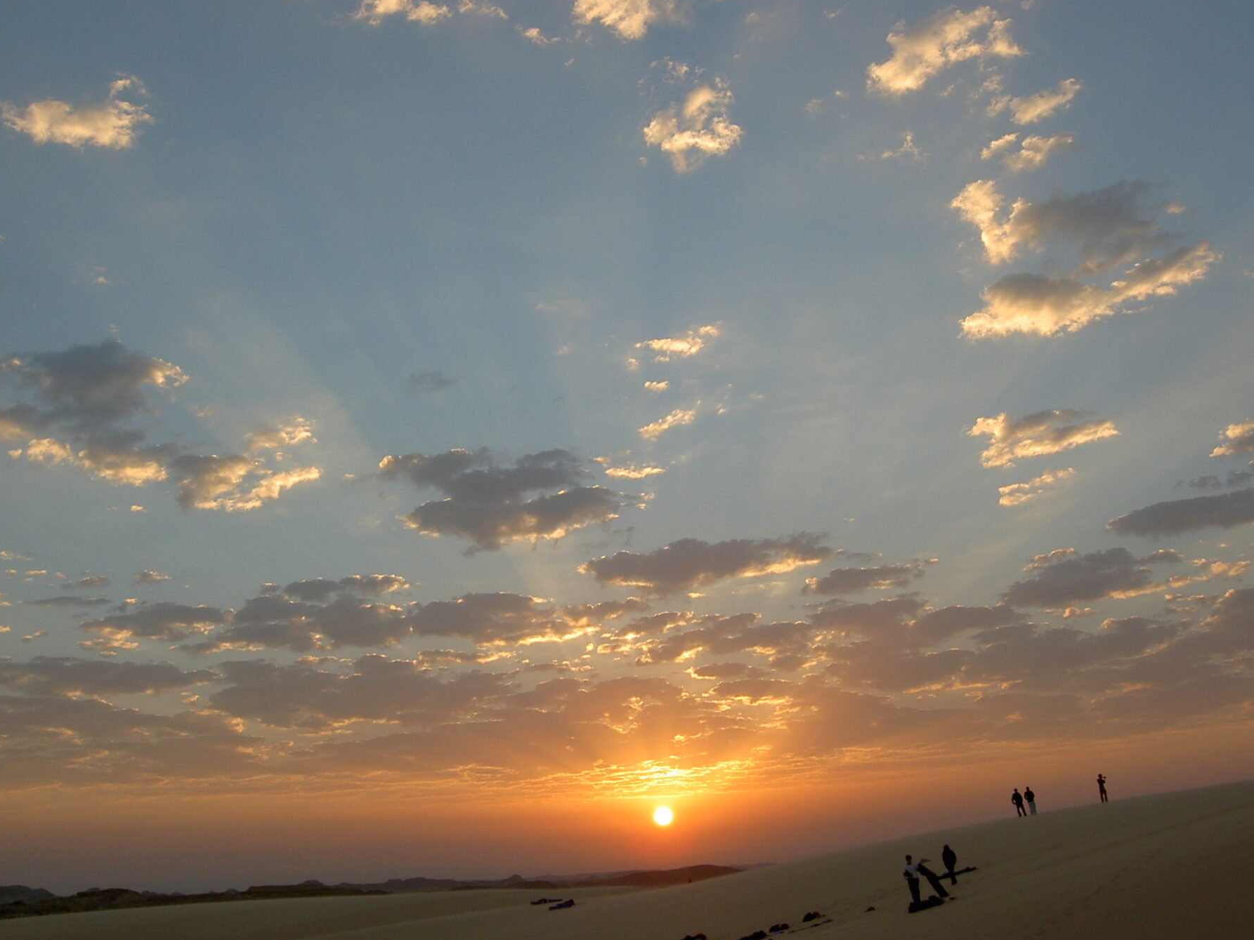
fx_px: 1413
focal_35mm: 39
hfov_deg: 47.9
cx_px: 625
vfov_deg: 36.8
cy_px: 455
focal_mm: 5.6
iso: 50
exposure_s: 1/160
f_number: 4.7
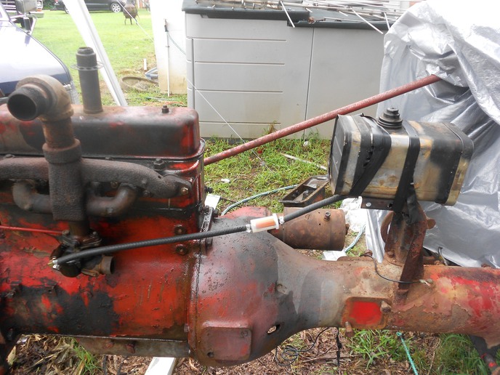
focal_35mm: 29
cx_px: 250
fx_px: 419
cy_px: 188
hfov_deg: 61.7
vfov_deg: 48.2
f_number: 3.4
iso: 80
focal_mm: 5.1
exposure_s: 1/60
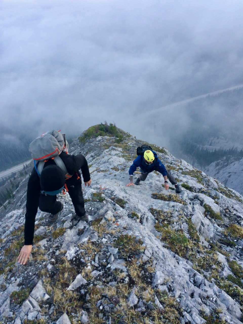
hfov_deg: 48.2
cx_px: 122
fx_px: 271
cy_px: 162
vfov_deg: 61.7
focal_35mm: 29
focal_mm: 4.15
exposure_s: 1/328
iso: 32
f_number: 2.2
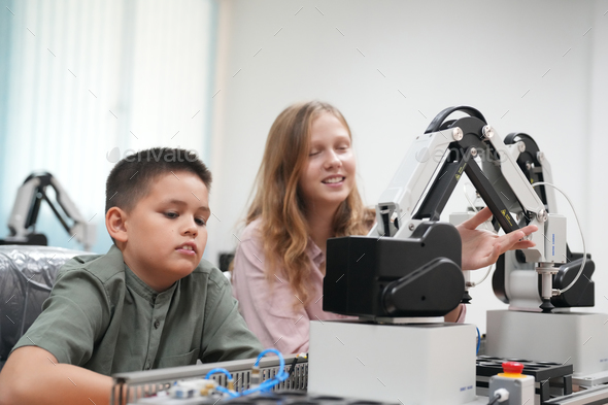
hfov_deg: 39.6
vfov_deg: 27.0
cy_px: 202
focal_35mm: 50
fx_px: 844
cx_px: 304
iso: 5000
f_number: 2.5
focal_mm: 50
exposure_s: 1/571
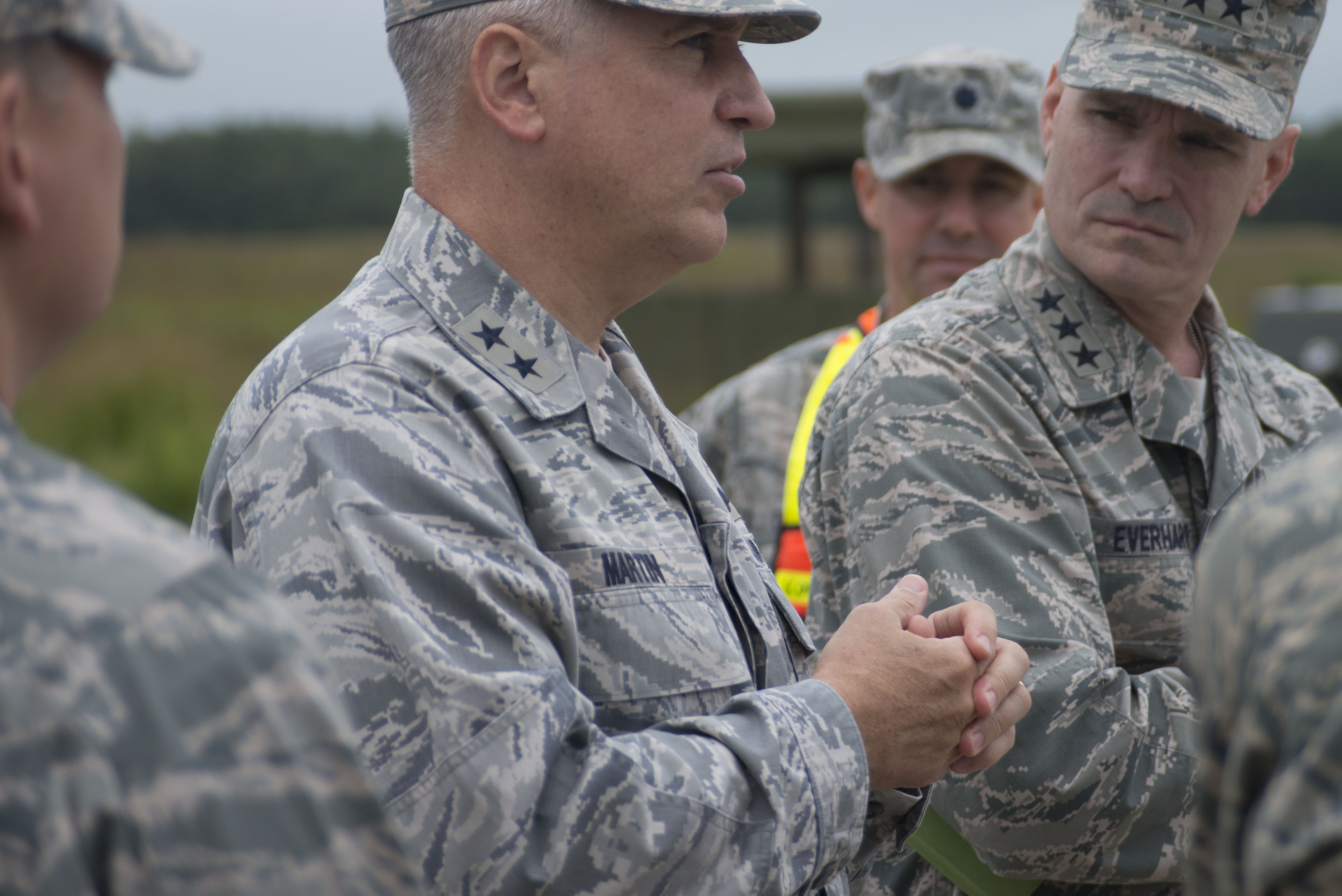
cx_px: 819
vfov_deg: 9.0
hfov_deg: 13.5
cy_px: 347
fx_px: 5668
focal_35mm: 152
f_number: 4.5
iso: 400
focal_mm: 105
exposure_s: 1/2000
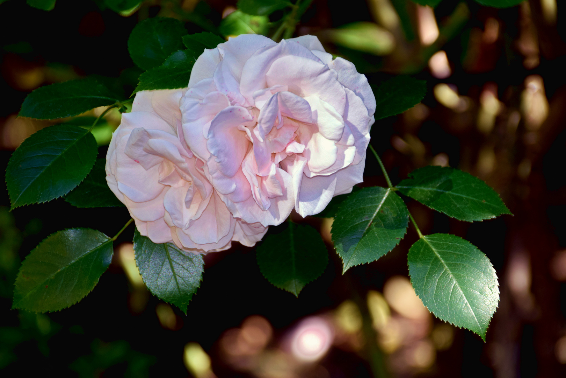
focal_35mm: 375
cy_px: 189
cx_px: 283
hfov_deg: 5.5
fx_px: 5895
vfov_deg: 3.7
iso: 250
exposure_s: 1/125
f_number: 6.3
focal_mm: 250
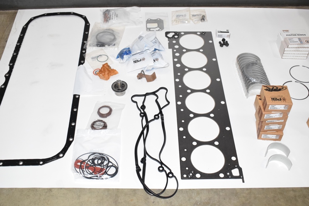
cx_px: 154
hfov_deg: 49.5
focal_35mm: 39
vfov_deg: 34.3
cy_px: 103
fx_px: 335
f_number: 7.1
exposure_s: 1/100
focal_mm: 26
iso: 3200
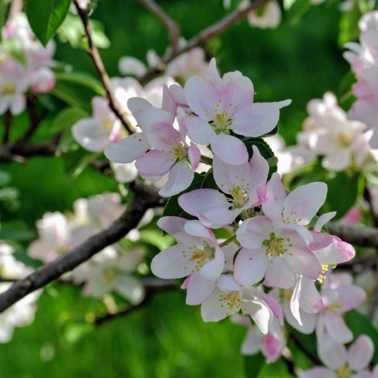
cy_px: 189
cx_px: 219
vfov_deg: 13.6
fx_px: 1581
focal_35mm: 128
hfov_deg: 13.6
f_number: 4.5
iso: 100
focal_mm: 37.3
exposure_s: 1/400
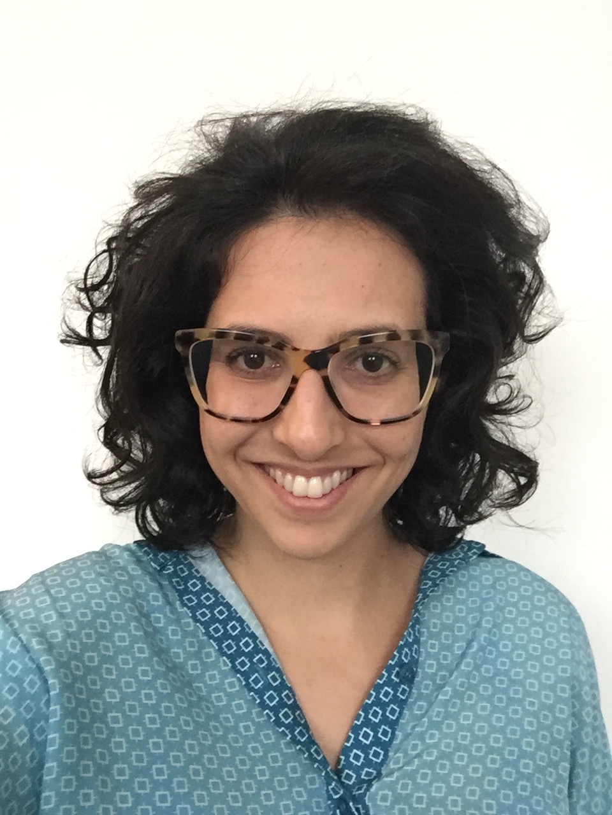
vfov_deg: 58.4
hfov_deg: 45.4
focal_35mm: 31
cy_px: 408
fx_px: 731
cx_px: 306
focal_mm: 2.65
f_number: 2.2
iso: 320
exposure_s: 1/17
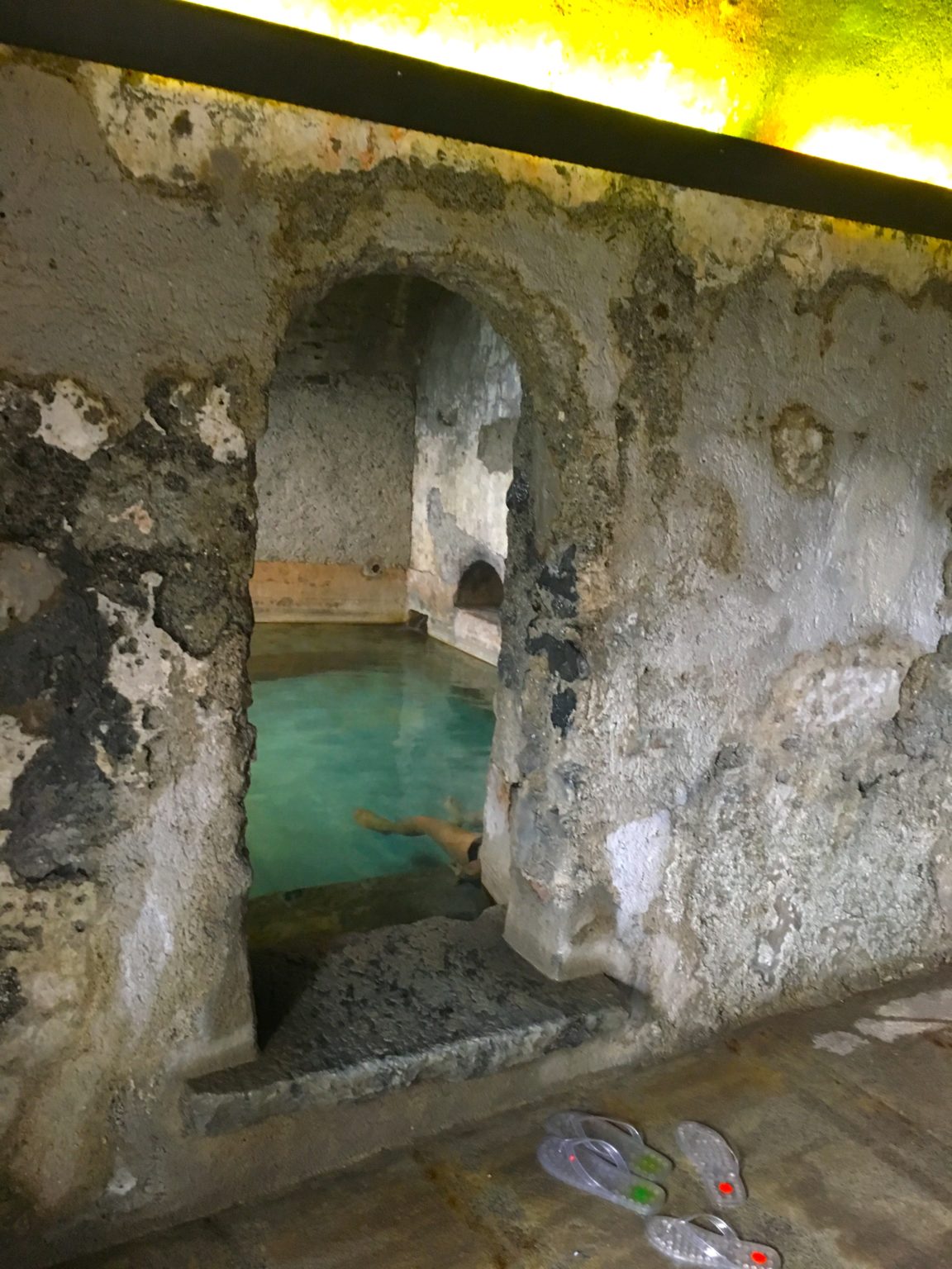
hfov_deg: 48.2
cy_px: 634
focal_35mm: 29
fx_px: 1063
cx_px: 476
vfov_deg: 61.7
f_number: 2.2
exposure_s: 1/17
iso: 400
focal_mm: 4.15
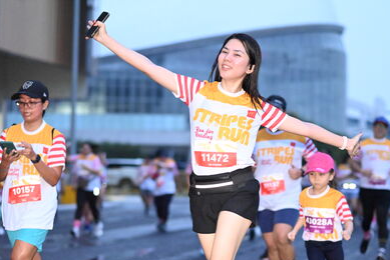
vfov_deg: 14.0
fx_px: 1062
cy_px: 134
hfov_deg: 20.8
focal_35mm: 98
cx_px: 206
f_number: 2.5
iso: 16000
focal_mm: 85
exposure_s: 1/800
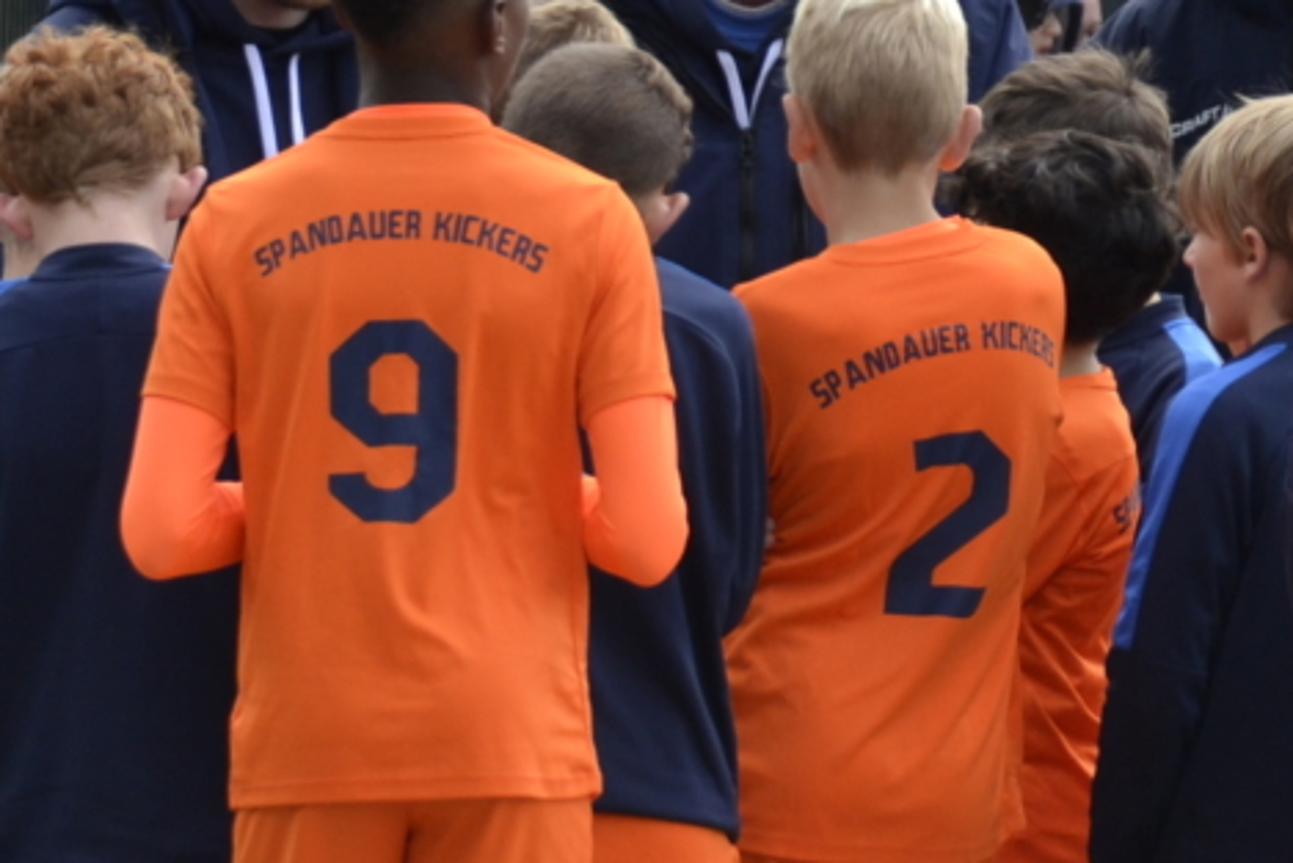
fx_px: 18525
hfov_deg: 4.0
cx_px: 513
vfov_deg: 2.7
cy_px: 612
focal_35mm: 516
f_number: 5.6
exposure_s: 1/500
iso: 400
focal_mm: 105
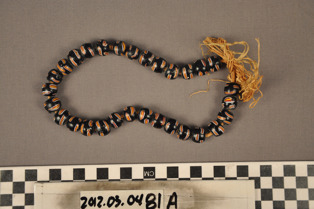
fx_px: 523
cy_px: 104
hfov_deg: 33.4
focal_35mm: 60
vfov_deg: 22.6
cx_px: 157
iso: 400
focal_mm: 40
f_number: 4.5
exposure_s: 1/60
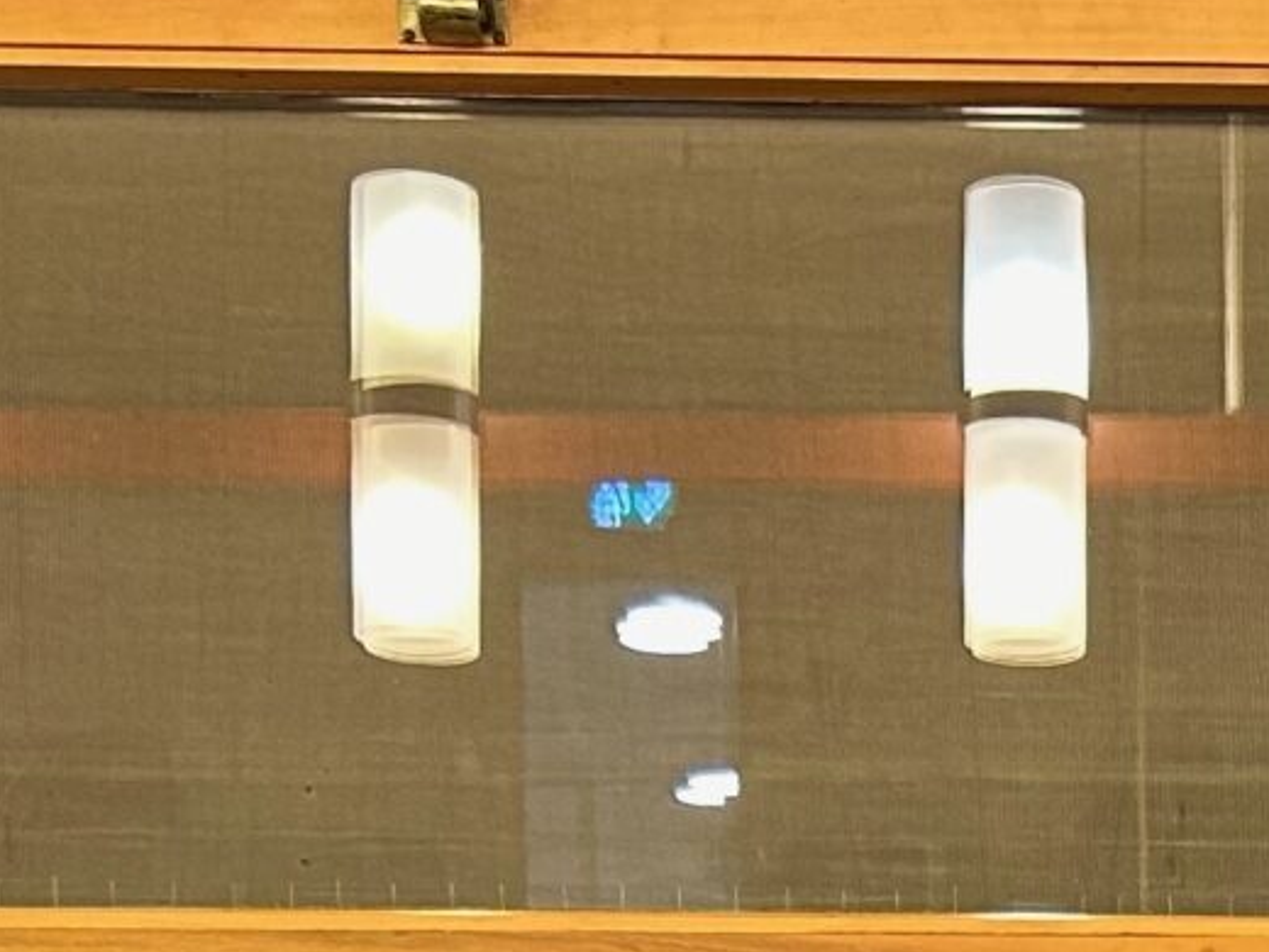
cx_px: 1313
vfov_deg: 10.3
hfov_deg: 15.1
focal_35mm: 128
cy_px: 2109
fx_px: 4692
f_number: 1.5
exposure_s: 1/50
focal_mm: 5.7
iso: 160
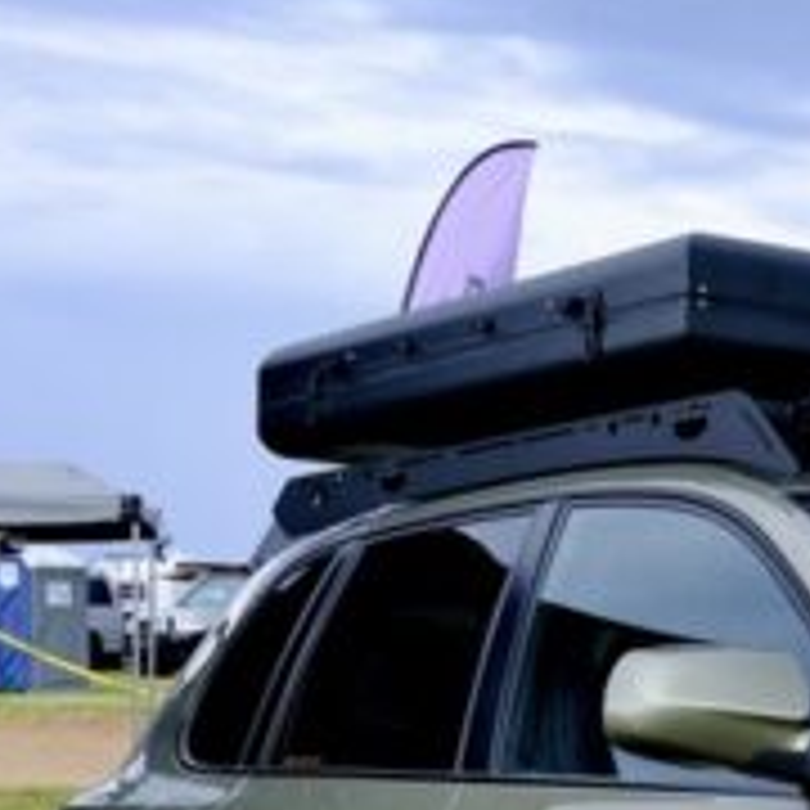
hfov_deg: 14.3
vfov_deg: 14.3
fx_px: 3071
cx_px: 1112
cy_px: 1120
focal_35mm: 116
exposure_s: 1/240
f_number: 5.6
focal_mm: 21.5
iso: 320
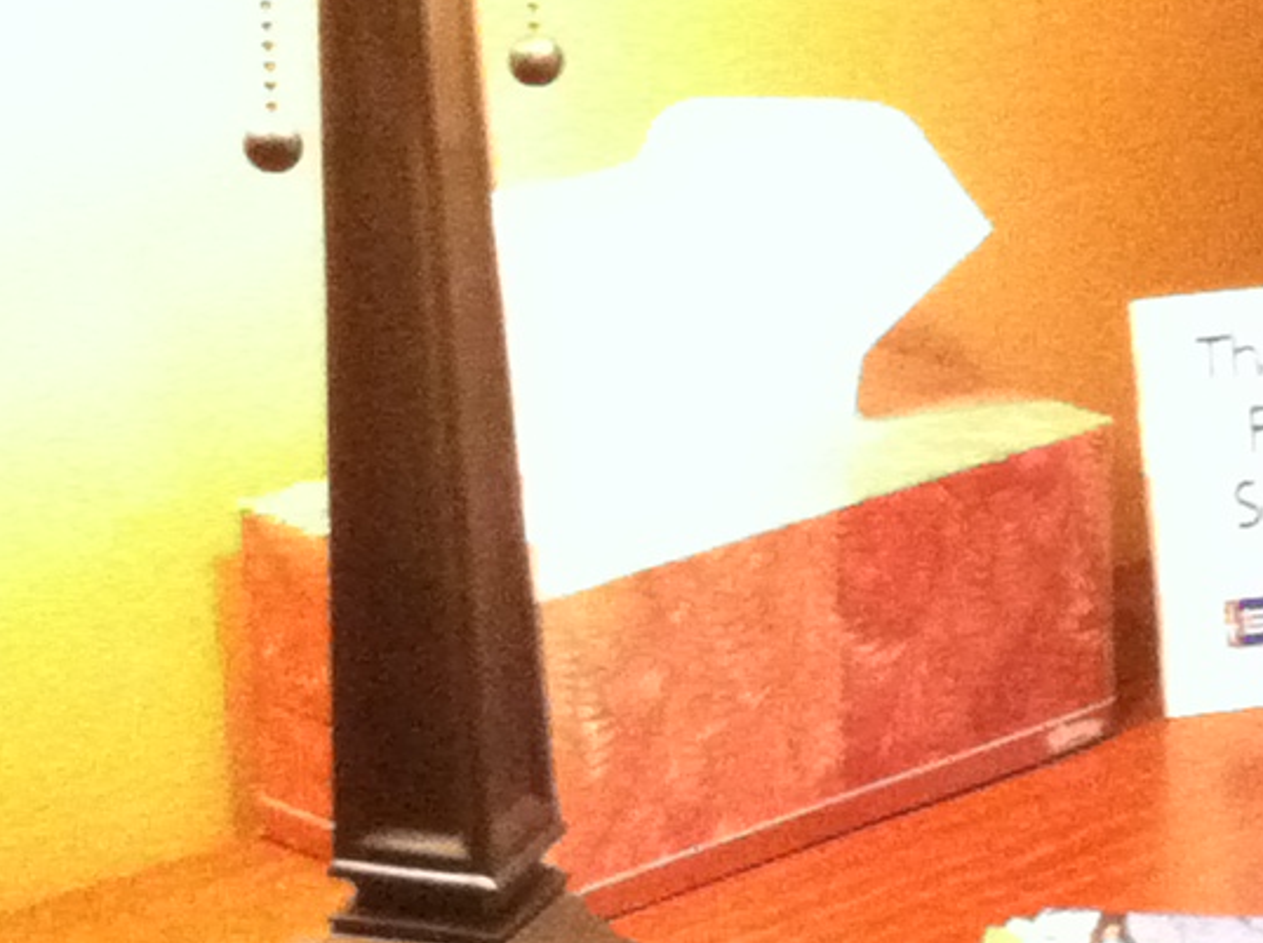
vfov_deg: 8.7
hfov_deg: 11.5
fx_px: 6157
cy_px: 698
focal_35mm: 169
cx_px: 1541
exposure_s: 1/17
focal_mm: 3.85
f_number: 2.8
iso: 800
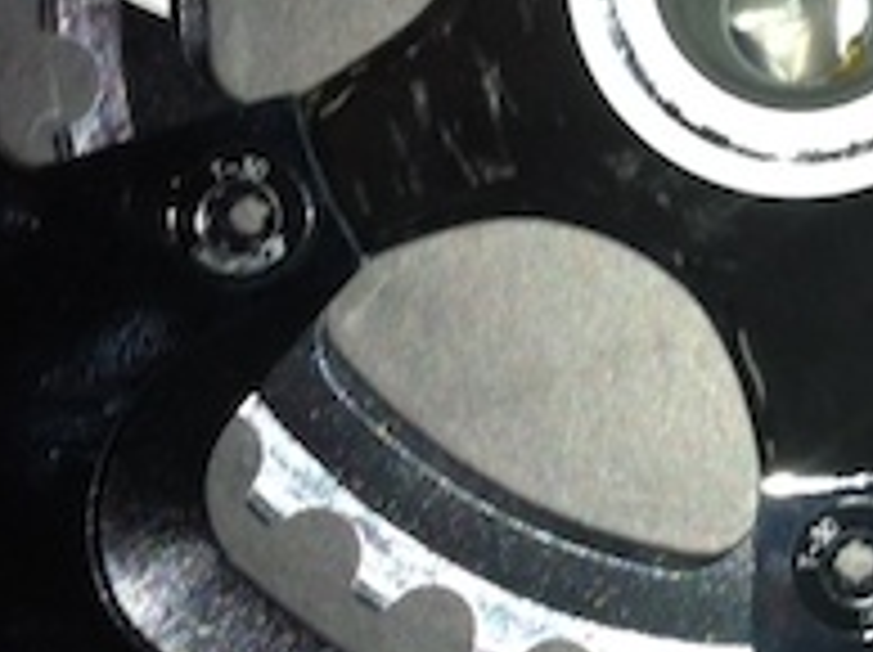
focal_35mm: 144
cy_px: -171
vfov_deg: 10.1
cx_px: 1098
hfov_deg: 13.3
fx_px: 3627
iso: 80
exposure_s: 1/15
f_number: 2.8
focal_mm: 3.85
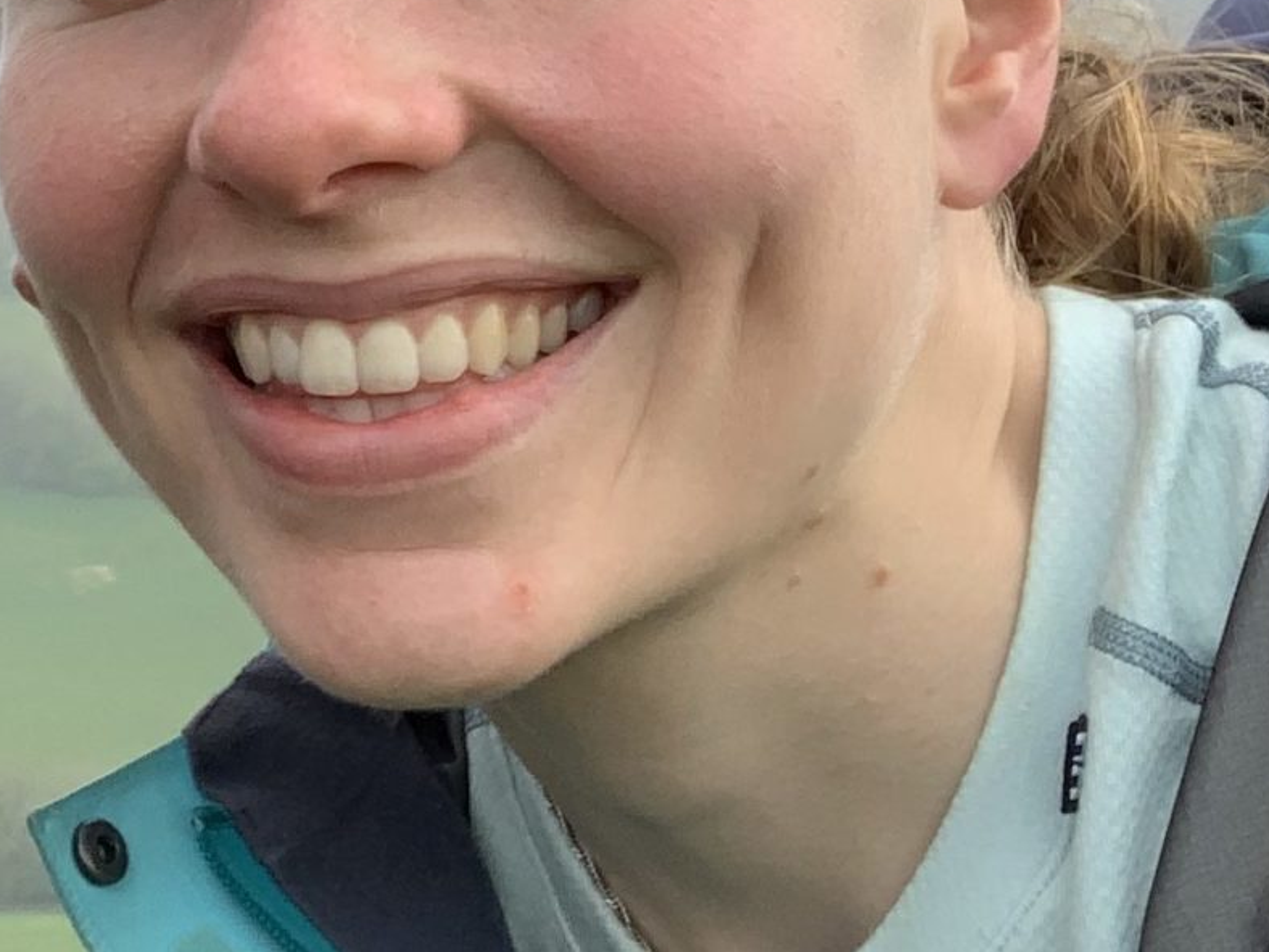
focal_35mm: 104
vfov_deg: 14.2
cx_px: -155
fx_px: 3813
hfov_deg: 18.2
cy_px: 259
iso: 16
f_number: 2.2
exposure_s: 1/584
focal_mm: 2.87
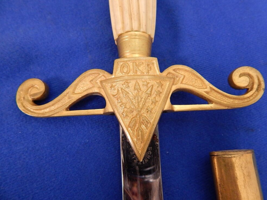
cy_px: 103
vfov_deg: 58.9
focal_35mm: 23
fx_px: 177
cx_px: 139
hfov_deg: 73.9
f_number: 3
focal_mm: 4
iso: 400
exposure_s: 1/20
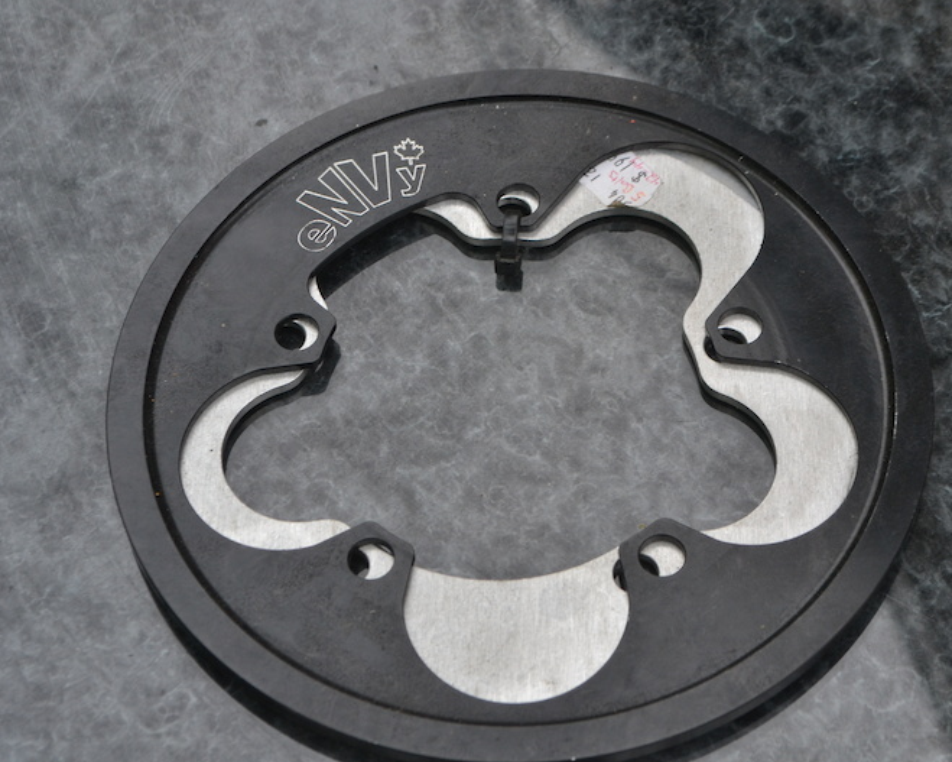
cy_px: 382
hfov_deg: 23.3
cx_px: 497
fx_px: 2310
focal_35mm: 82
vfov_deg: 18.7
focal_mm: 48
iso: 400
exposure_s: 1/50
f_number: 9
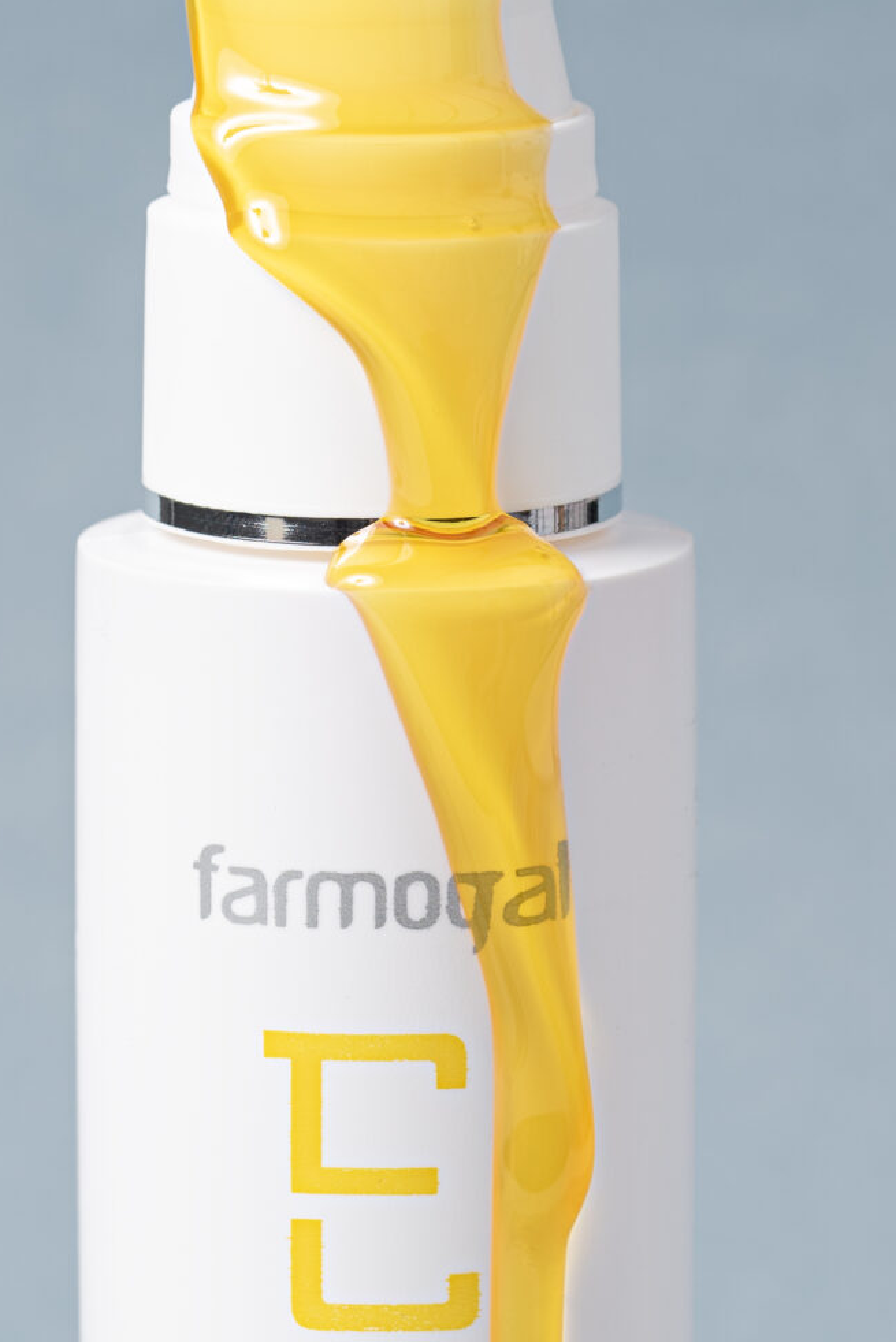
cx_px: 427
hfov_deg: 5.0
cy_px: 926
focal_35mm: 274
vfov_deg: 7.5
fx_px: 10218
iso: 100
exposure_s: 1/125
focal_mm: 105
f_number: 9
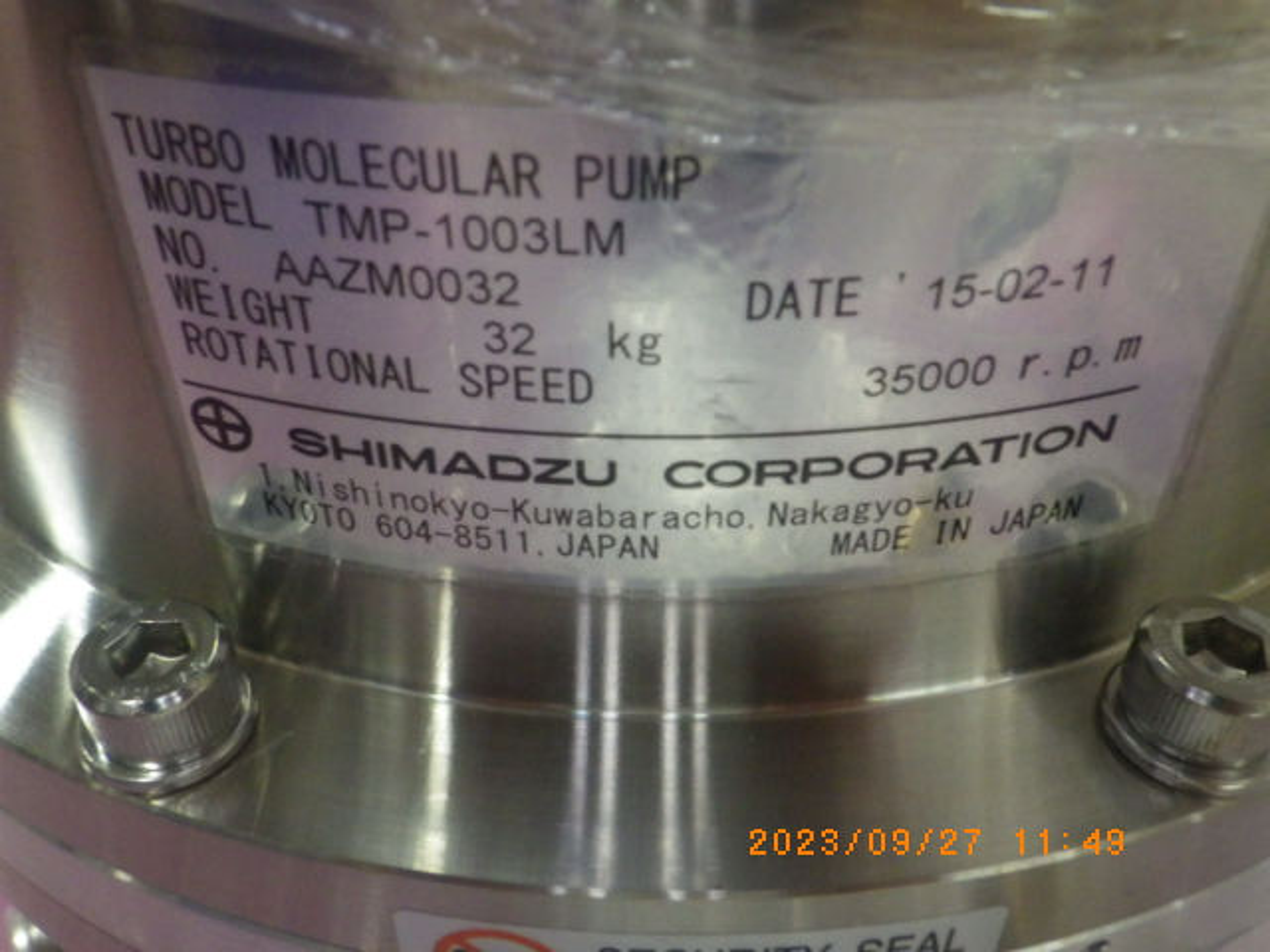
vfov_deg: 41.8
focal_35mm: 34
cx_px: 635
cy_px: 476
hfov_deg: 54.0
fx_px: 1247
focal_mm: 6.1
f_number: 3.8
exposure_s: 1/50
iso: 1250
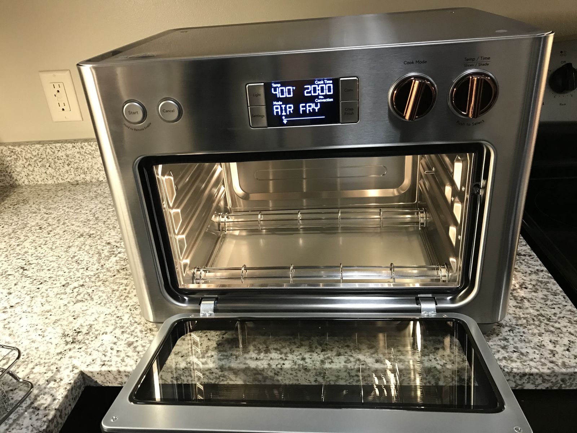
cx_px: 288
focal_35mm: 28
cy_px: 216
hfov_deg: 63.4
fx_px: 467
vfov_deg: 49.7
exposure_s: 1/15
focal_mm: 3.99
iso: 80
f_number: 1.8
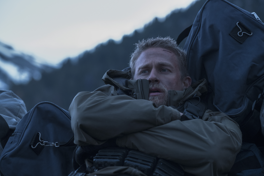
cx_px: 132
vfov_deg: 9.3
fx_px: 1078
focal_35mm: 147
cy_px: 88
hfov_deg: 14.0
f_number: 3.6
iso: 3200
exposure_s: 1/40
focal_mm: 98.2
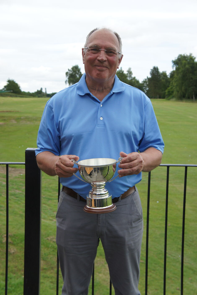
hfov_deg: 28.0
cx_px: 98
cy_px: 148
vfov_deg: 41.1
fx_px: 394
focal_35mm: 48
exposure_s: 1/400
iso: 200
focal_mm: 32
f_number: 5.6
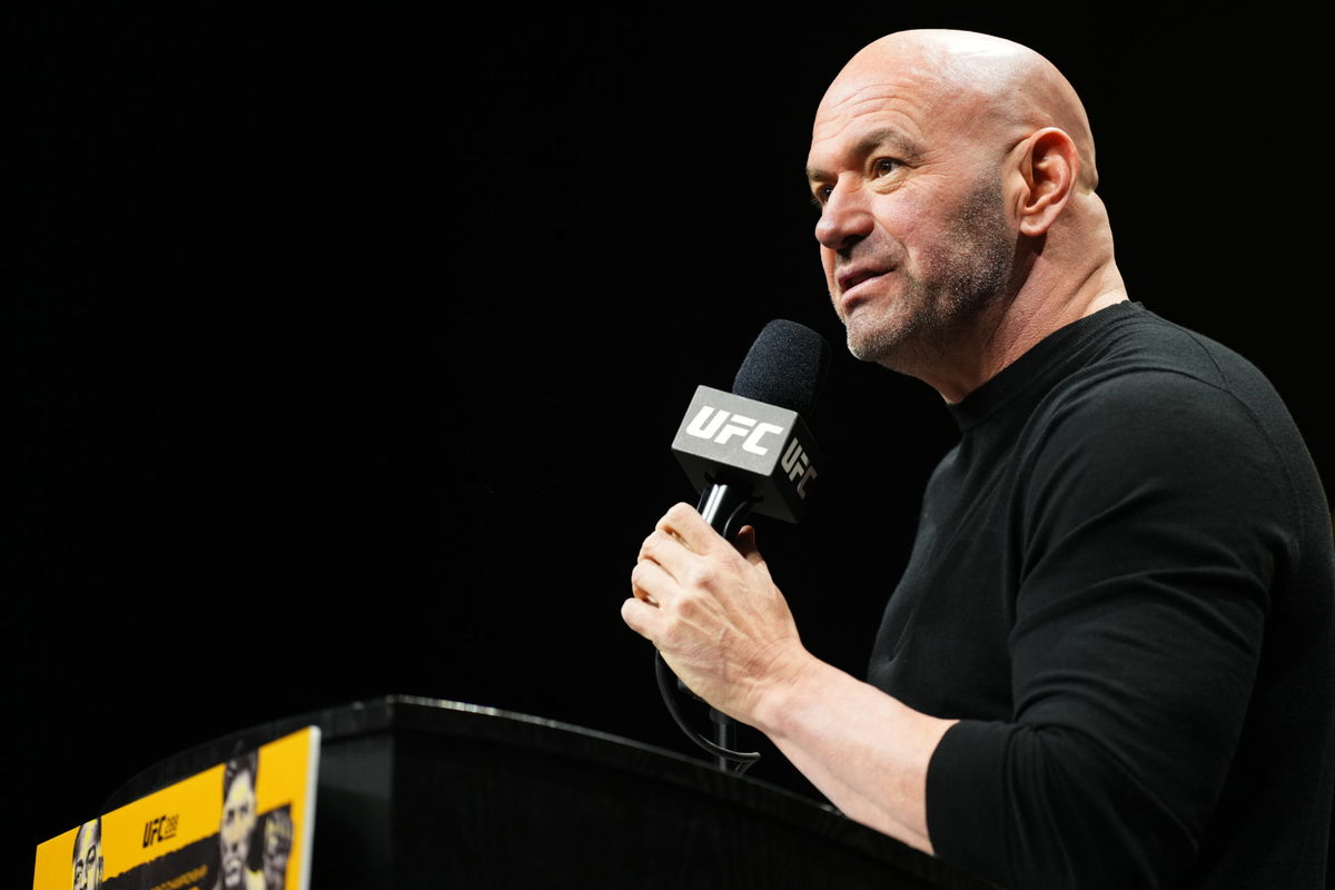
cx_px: 668
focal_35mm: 191
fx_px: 7082
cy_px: 445
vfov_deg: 7.2
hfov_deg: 10.8
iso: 1600
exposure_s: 1/320
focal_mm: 191
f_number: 2.8
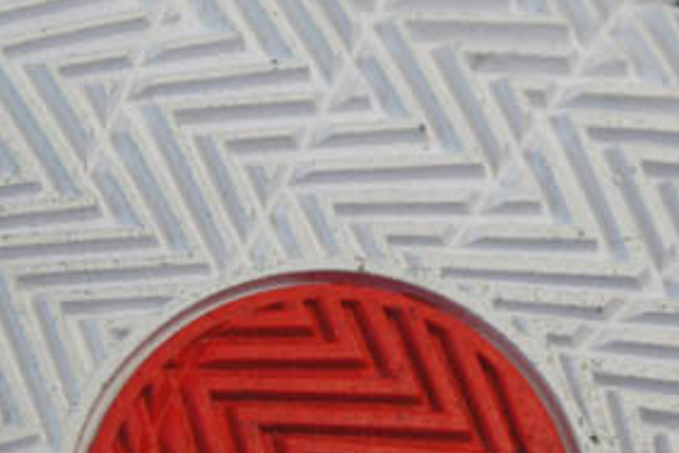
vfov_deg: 8.9
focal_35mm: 154
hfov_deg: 13.3
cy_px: 360
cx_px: 417
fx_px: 2904
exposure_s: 1/80
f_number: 5.6
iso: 1250
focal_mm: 50
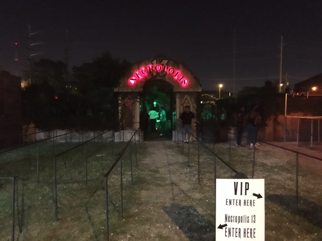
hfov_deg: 61.7
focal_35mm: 29
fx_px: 270
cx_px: 161
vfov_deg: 48.2
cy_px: 120
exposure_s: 1/15
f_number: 2.2
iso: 2000
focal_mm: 4.15
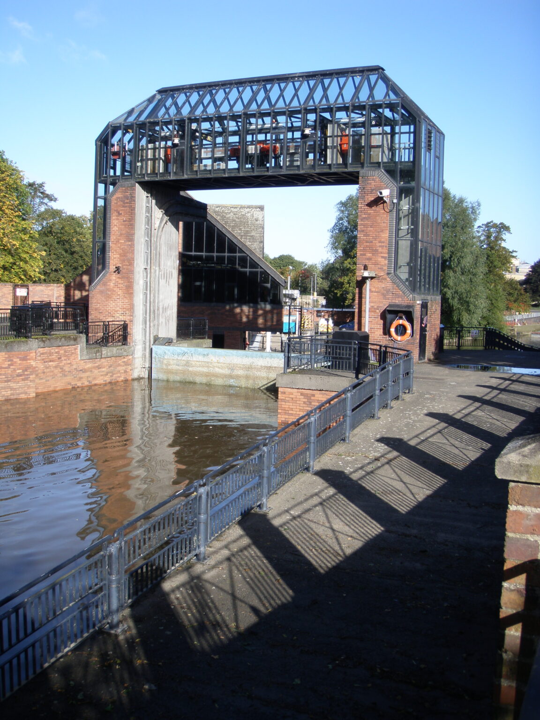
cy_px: 360
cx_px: 270
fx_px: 790
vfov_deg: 49.0
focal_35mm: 38
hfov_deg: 37.7
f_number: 4.5
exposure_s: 1/160
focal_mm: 6.7
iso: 50
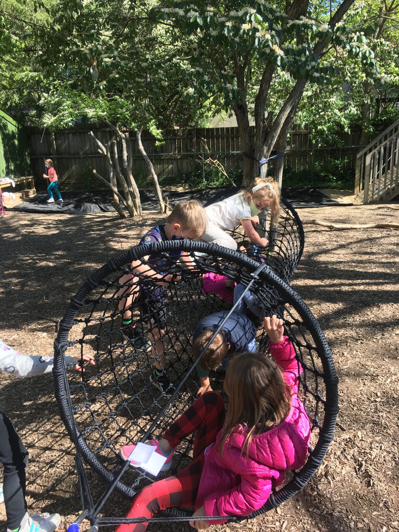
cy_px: 266
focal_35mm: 29
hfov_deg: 48.2
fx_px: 446
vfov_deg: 61.7
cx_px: 200
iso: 25
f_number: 2.2
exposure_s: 1/301
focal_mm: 4.15
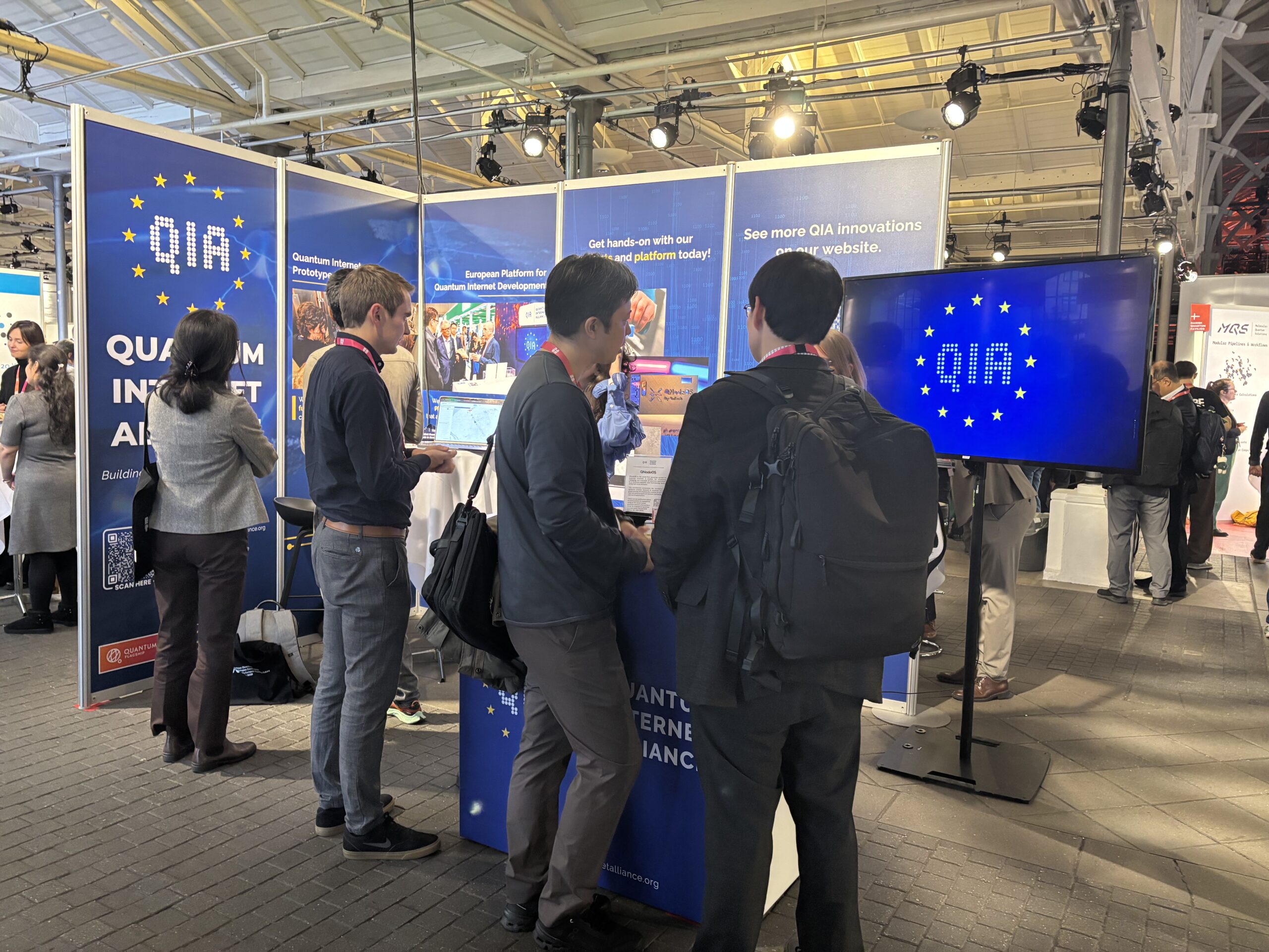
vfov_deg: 53.1
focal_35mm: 26
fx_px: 953
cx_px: 634
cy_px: 476
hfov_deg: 67.3
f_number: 1.6
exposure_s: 1/50
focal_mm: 5.96
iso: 320
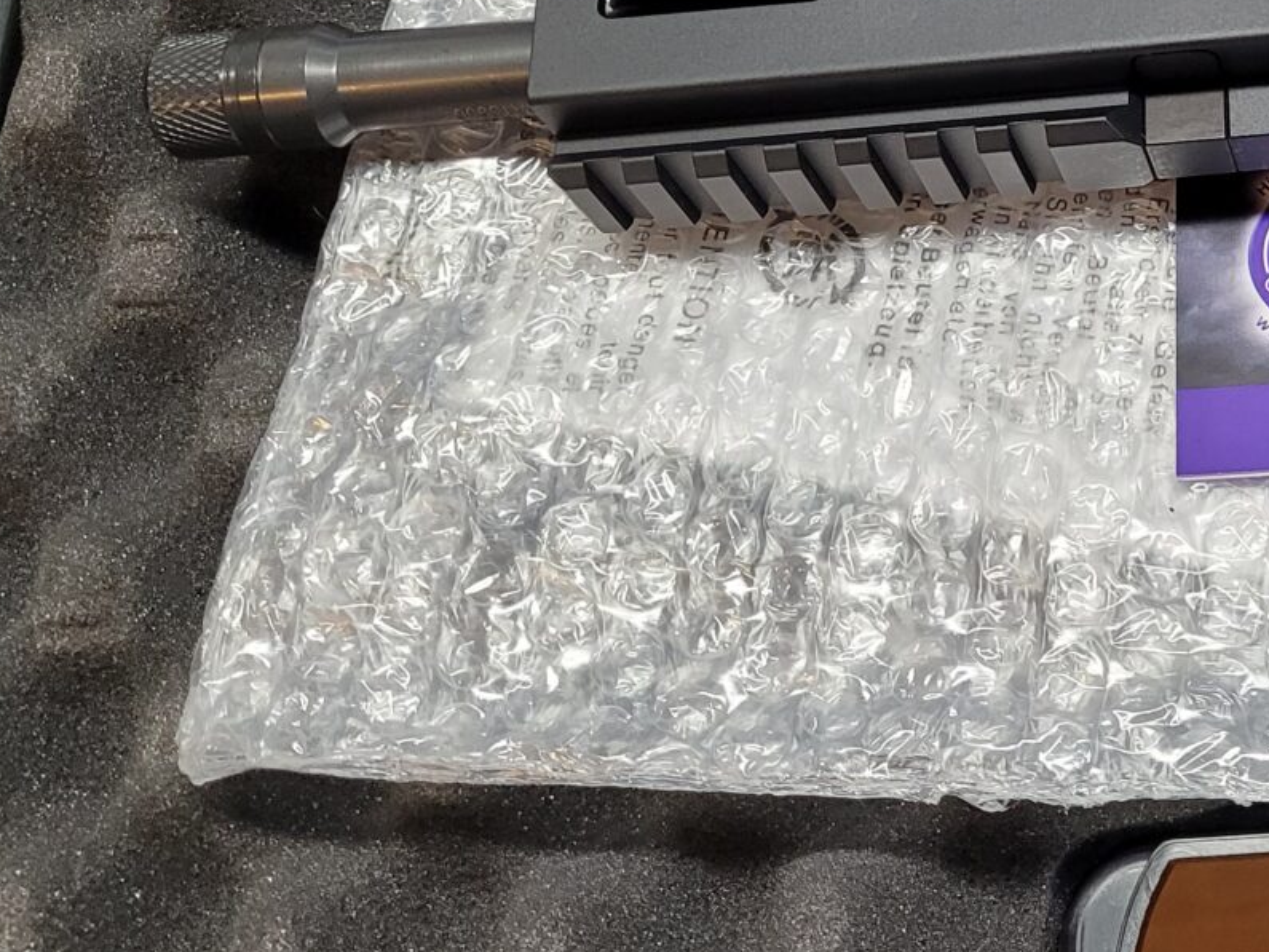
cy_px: 104
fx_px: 2456
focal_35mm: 67
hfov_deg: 26.0
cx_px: 1507
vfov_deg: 21.5
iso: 320
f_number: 1.8
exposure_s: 1/119
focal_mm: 5.4
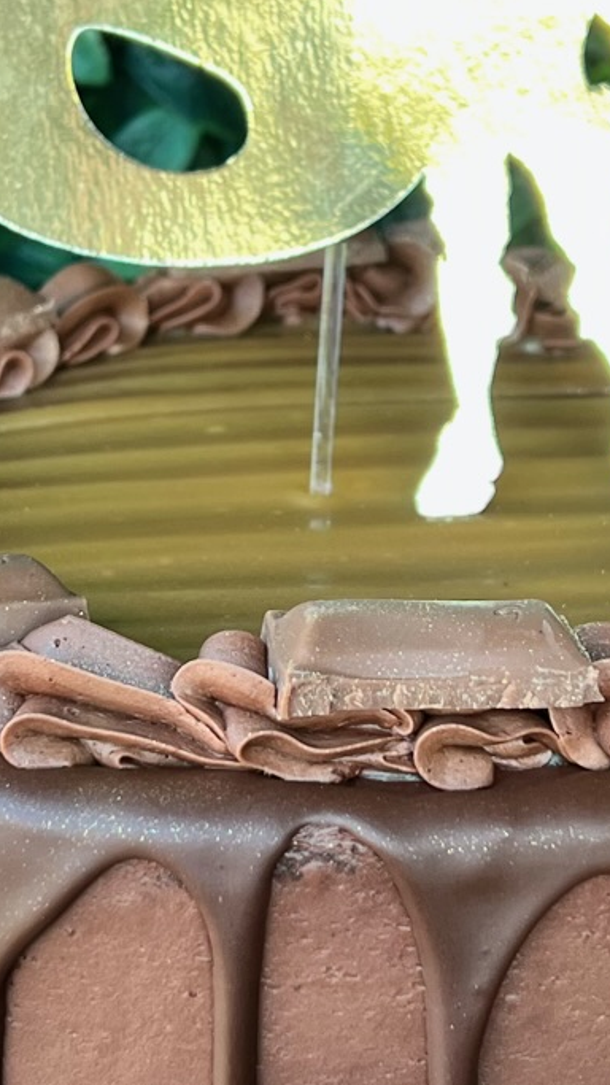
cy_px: 525
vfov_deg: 25.0
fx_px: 2445
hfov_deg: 14.2
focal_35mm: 85
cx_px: 300
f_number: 1.5
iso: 40
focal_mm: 5.7
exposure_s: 1/100
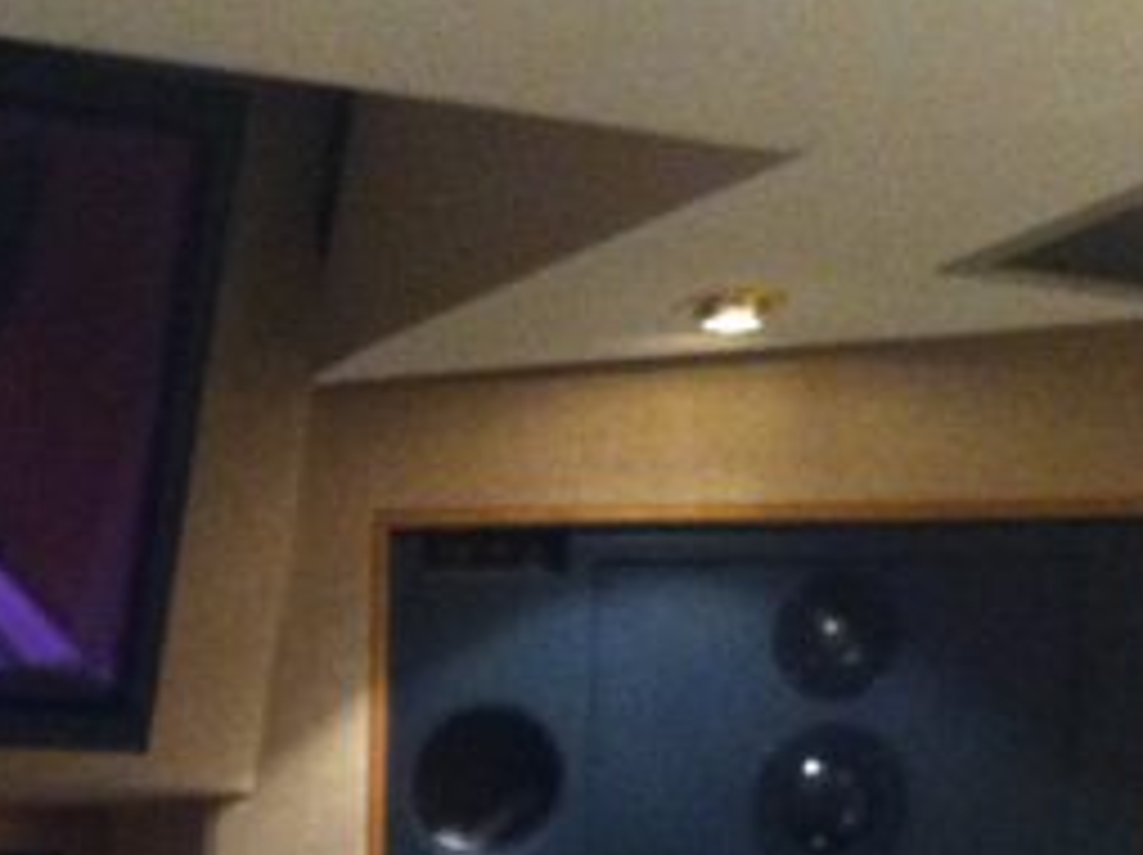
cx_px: 45
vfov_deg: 9.9
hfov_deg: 13.8
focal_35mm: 141
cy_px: 1537
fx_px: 4651
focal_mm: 3.85
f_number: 2.8
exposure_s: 1/15
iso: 400
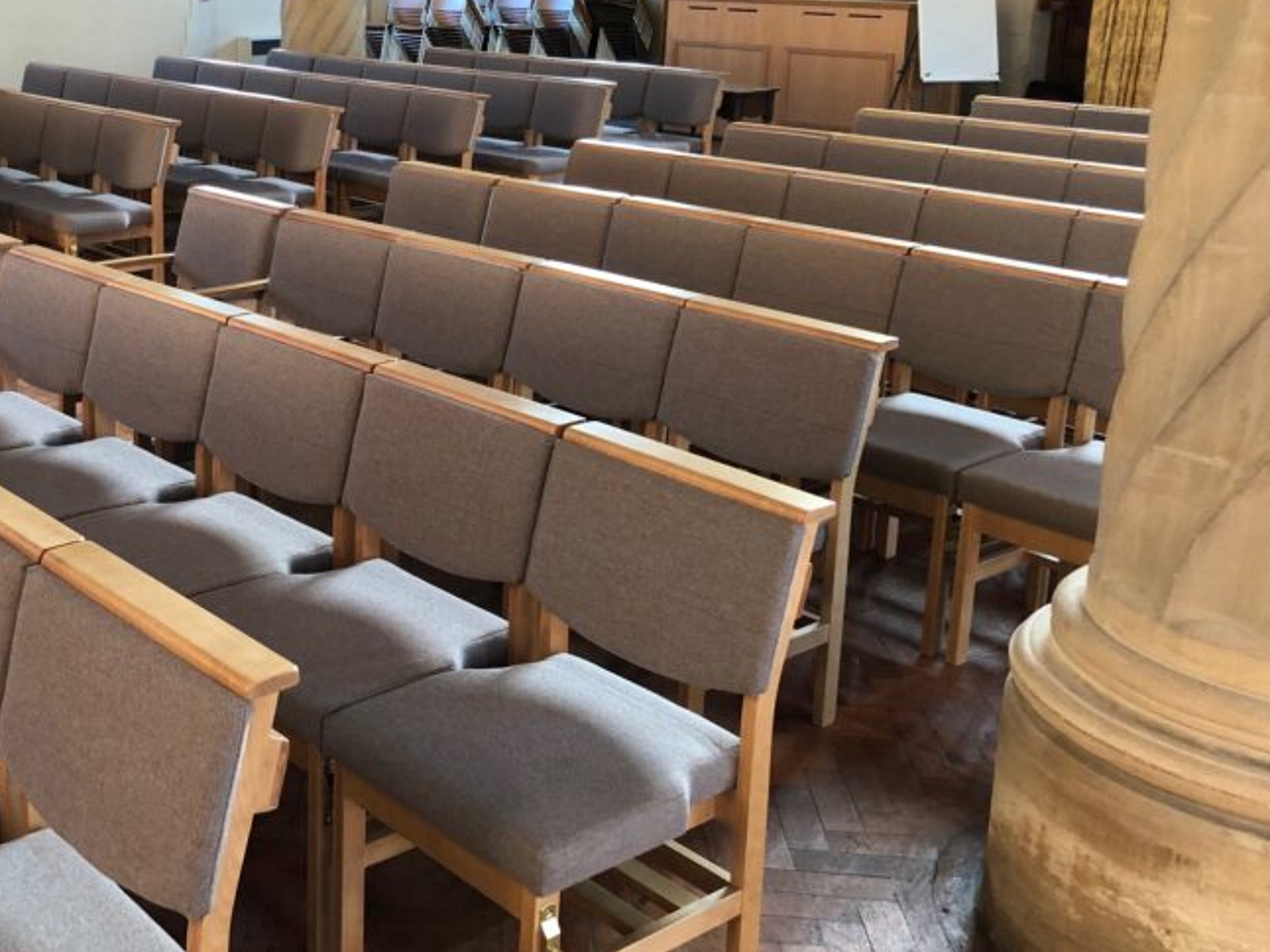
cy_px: 319
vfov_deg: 31.3
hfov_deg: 39.8
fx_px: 1687
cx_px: 277
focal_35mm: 46
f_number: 1.8
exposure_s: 1/17
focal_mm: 3.99
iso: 50
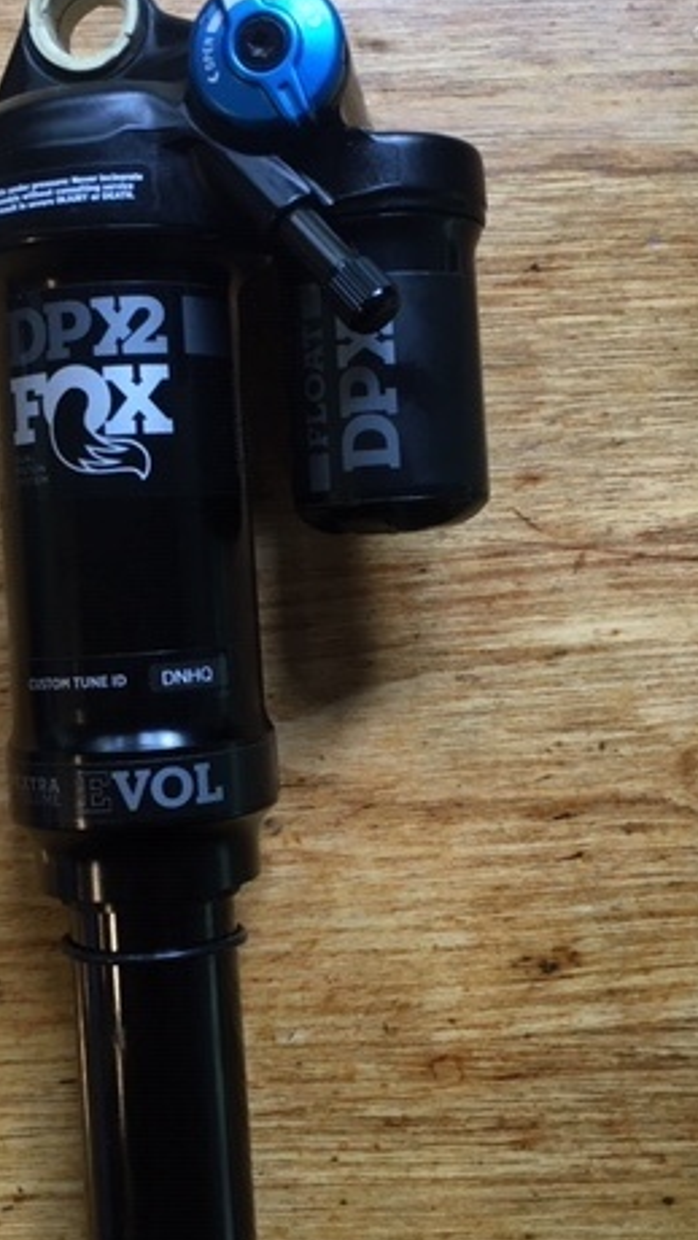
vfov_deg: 46.3
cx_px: 234
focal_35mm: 44
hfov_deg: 27.0
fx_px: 1447
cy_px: 566
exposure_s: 1/30
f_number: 2.2
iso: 100
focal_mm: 4.15
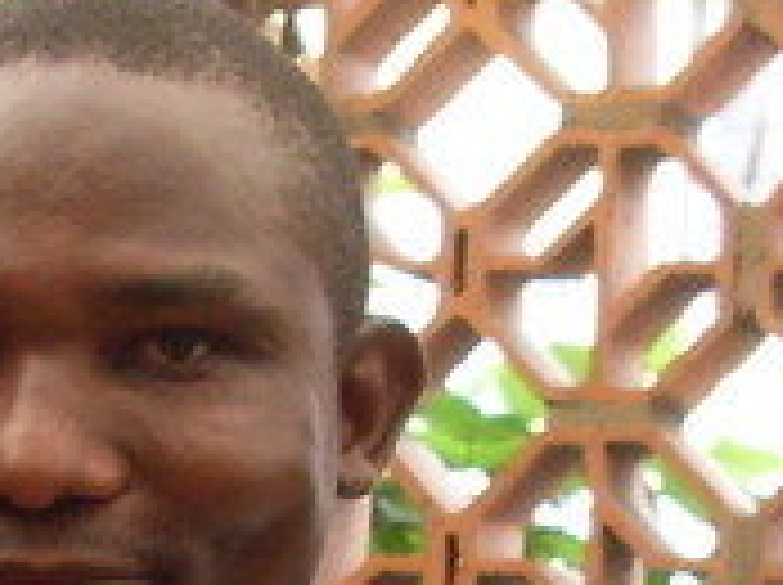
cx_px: -378
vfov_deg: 6.3
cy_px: 1490
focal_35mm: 224
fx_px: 5060
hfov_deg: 8.7
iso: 100
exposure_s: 1/60
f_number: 2.8
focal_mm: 6.3
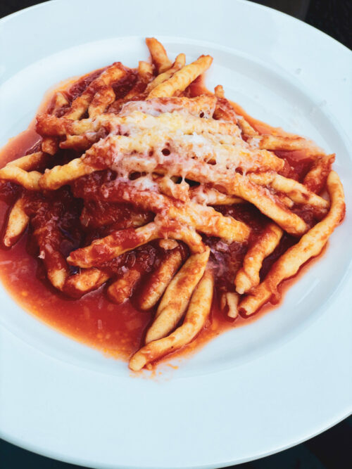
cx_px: 176
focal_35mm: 52
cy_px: 234
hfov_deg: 28.0
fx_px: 705
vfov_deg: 36.8
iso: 16
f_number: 2.4
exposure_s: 1/120
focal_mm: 6
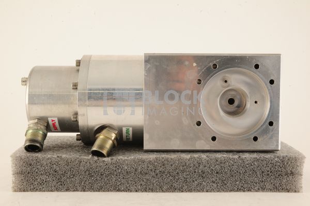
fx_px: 430
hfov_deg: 39.6
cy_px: 103
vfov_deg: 26.9
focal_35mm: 50
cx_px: 155
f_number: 14
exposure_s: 1/160
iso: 1600
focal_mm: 50
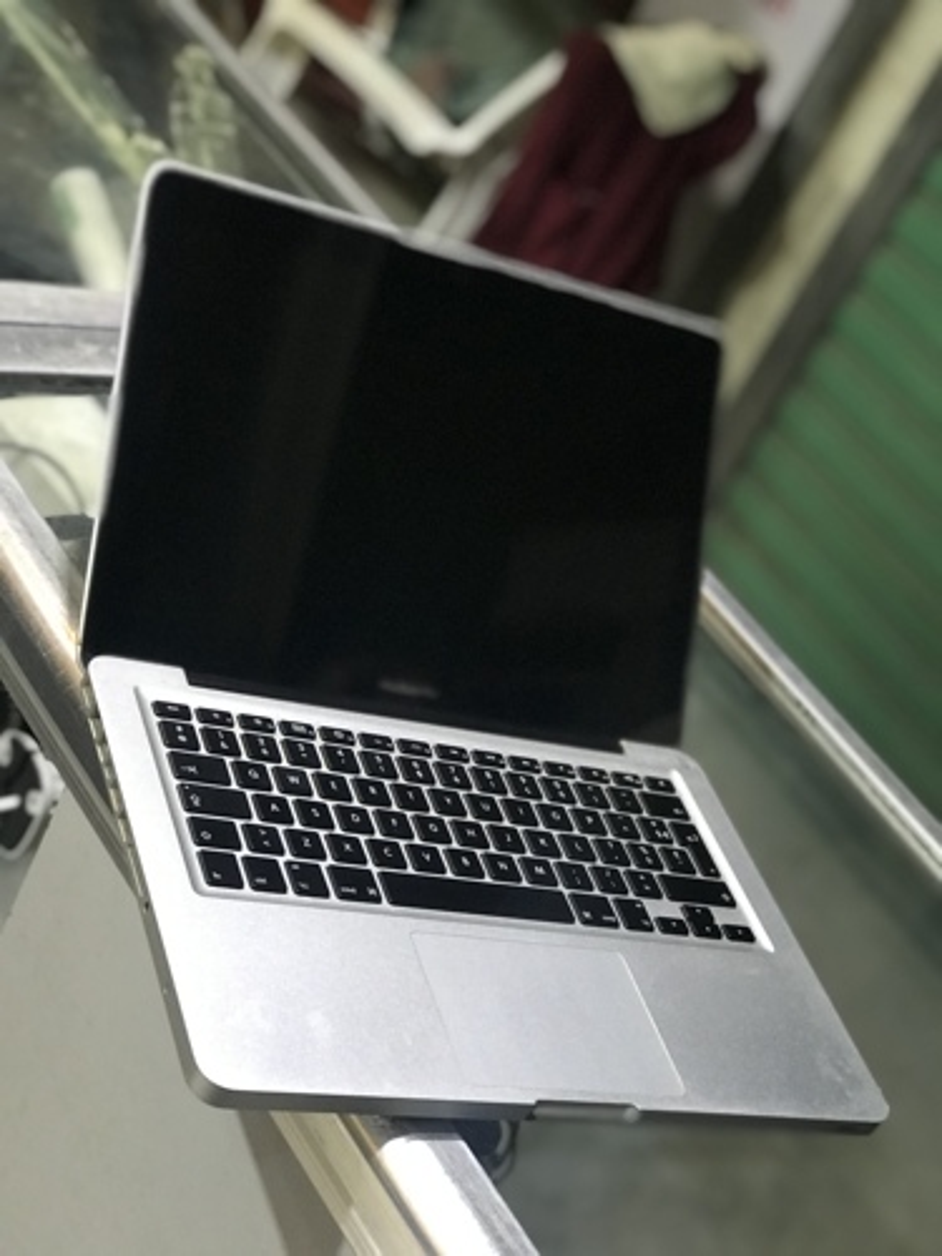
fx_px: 2068
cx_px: 471
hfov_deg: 25.7
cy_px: 628
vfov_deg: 33.8
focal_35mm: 57
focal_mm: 6.6
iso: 400
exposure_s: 1/50
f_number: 2.8
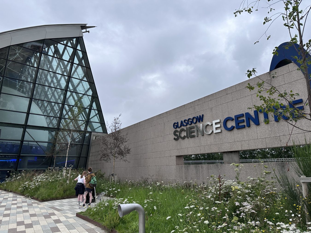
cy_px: 116
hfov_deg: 71.6
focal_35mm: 24
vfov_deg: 56.8
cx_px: 156
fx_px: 216
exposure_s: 1/3597
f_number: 1.78
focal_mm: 6.86
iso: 80
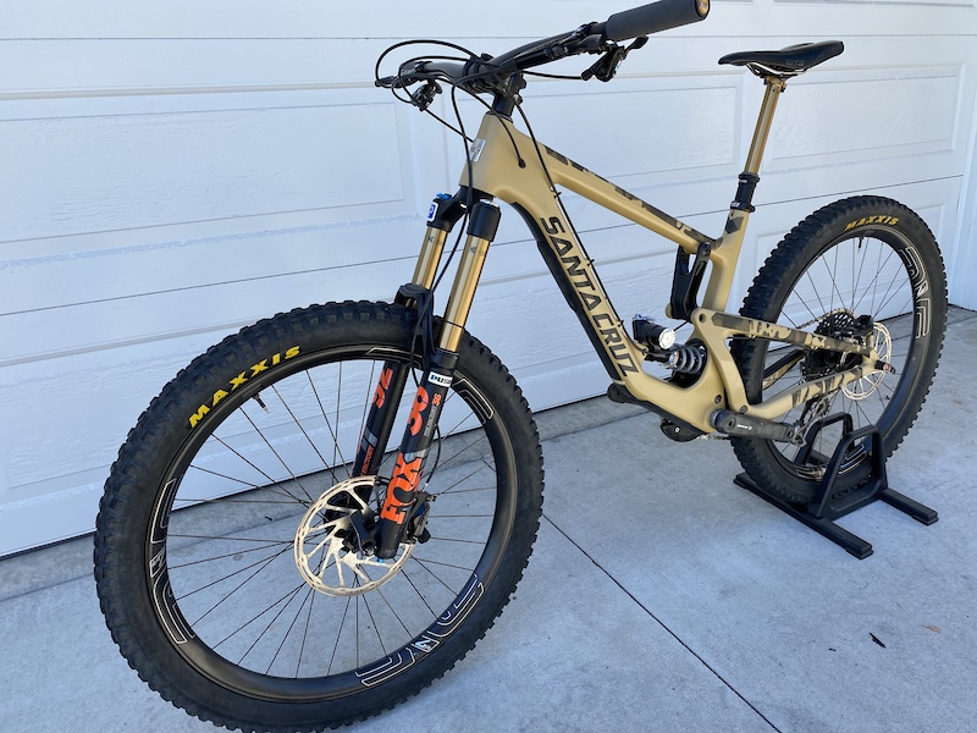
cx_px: 488
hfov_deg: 67.3
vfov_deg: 53.1
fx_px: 734
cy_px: 366
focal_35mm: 26
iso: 32
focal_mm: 4.25
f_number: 1.8
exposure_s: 1/845
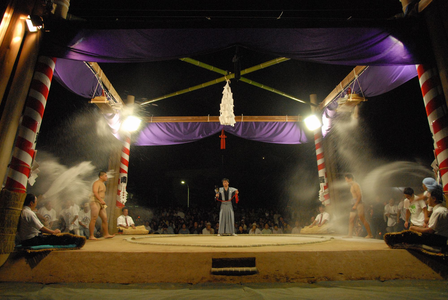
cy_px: 150
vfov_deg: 43.7
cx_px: 224
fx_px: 374
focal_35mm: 30
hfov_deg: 61.9
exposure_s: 1/30
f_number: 5
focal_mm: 20
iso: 1600
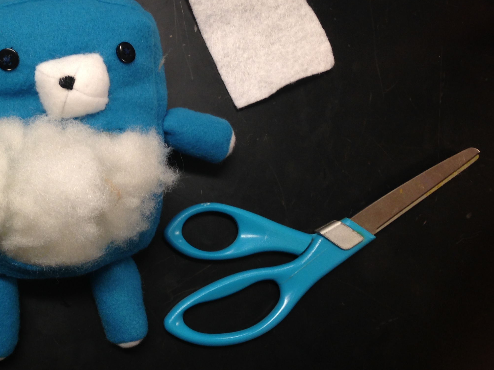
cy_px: 96
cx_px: 114
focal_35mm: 54
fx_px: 771
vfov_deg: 26.7
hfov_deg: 34.7
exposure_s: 1/24
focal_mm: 4.12
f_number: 2.4
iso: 50
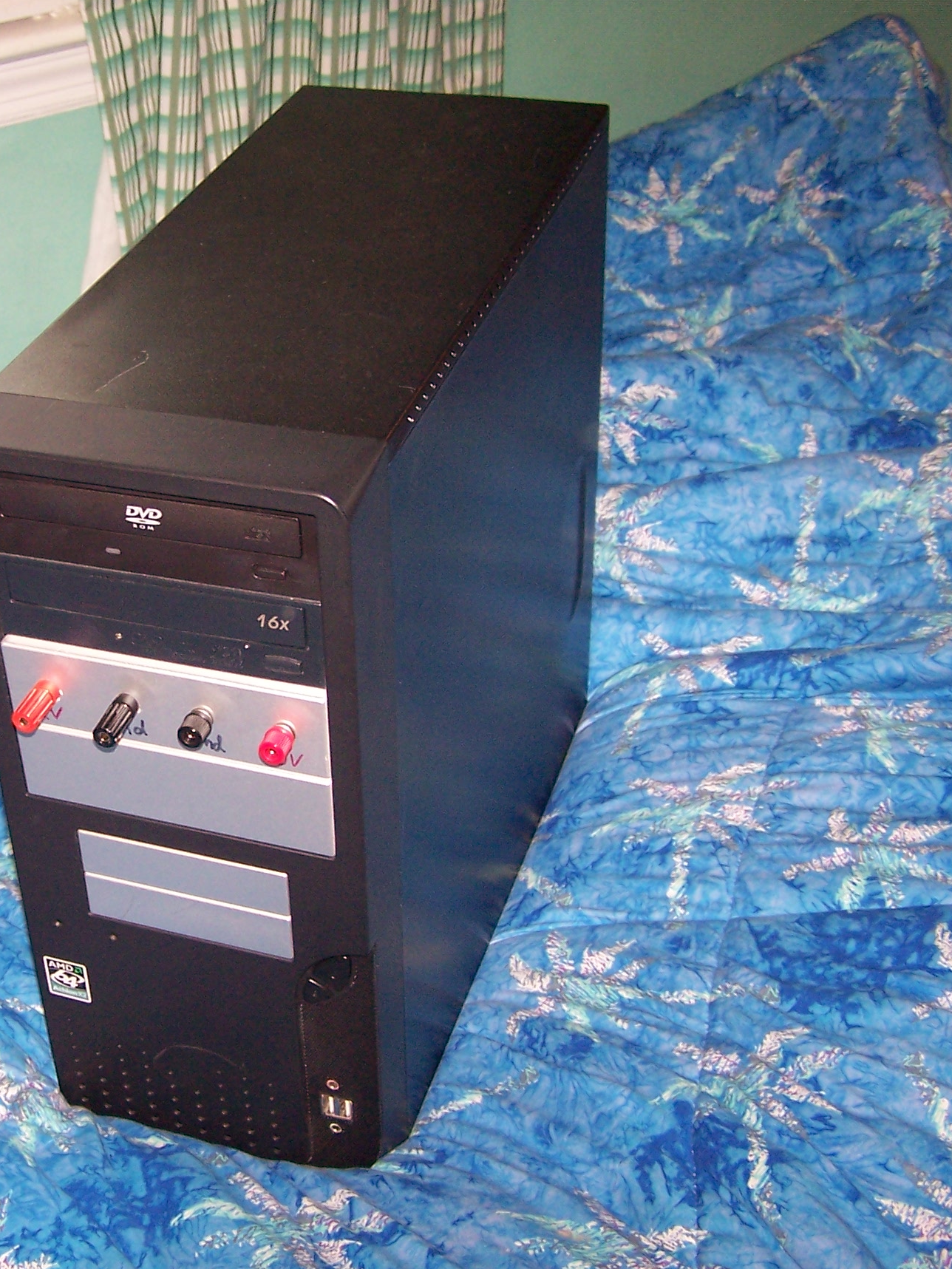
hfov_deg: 28.2
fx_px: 1870
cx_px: 240
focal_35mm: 51
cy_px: 632
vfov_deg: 37.5
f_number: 2.8
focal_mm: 6.3
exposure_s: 1/60
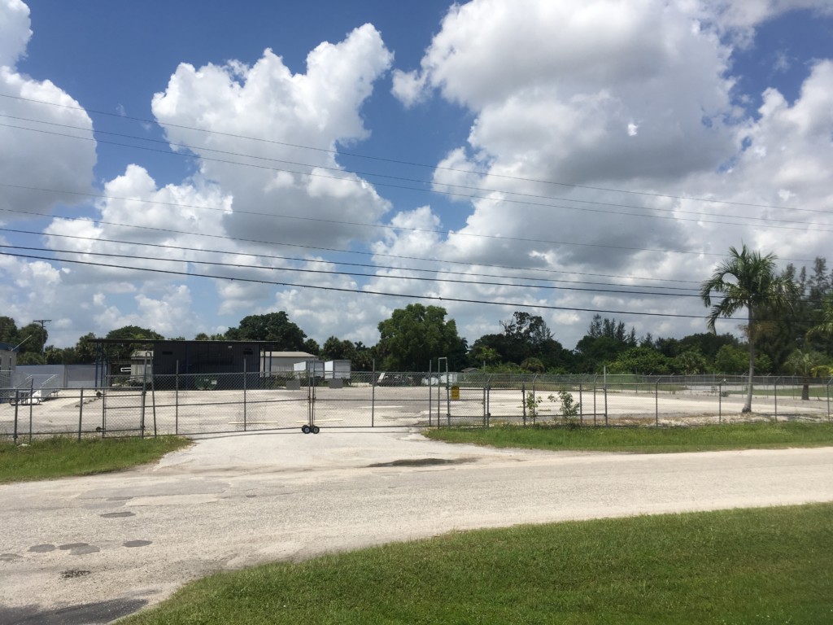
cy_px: 312
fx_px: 698
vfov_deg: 48.2
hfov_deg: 61.7
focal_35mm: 29
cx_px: 416
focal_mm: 4.15
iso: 25
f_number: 2.2
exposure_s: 1/2959
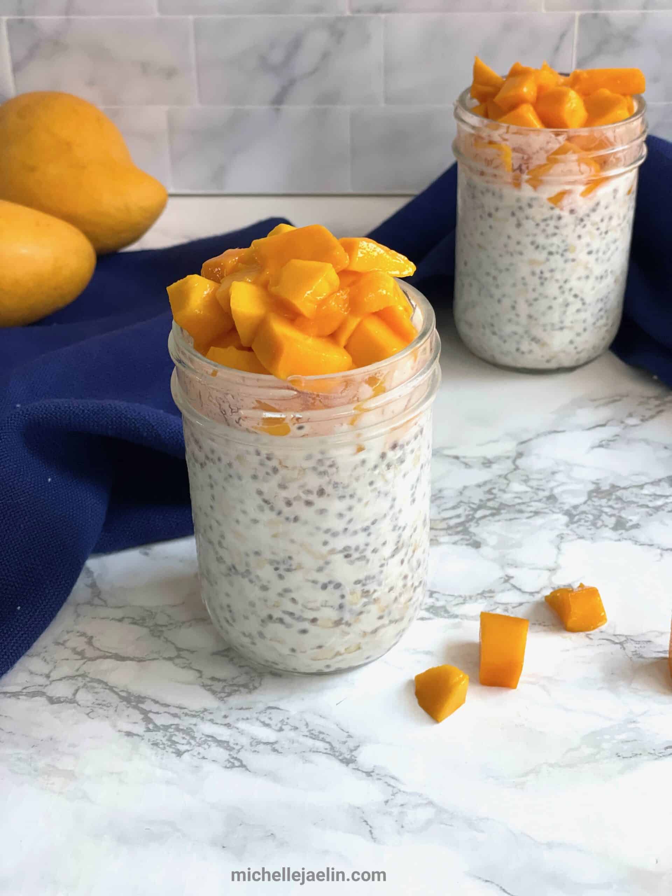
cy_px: 448
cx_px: 336
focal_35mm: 52
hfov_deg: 28.0
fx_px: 1346
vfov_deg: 36.8
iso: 200
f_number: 2
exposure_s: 1/122
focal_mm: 6
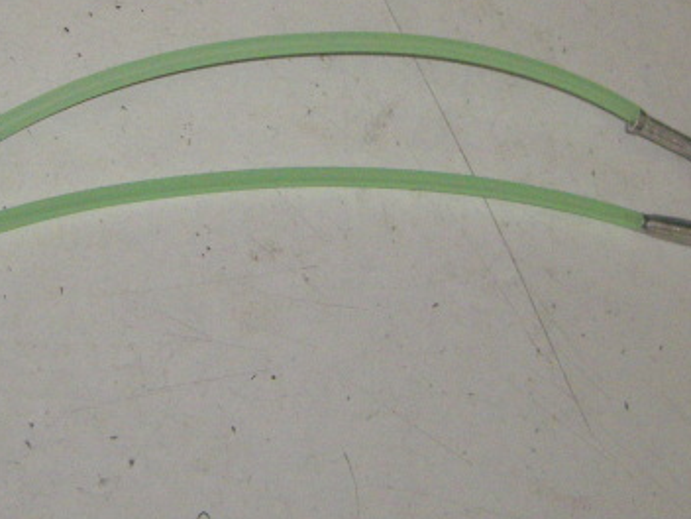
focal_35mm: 92
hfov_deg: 21.3
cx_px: 343
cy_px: 51
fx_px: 1836
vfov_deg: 15.9
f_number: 7
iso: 500
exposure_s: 1/50
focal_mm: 6.3
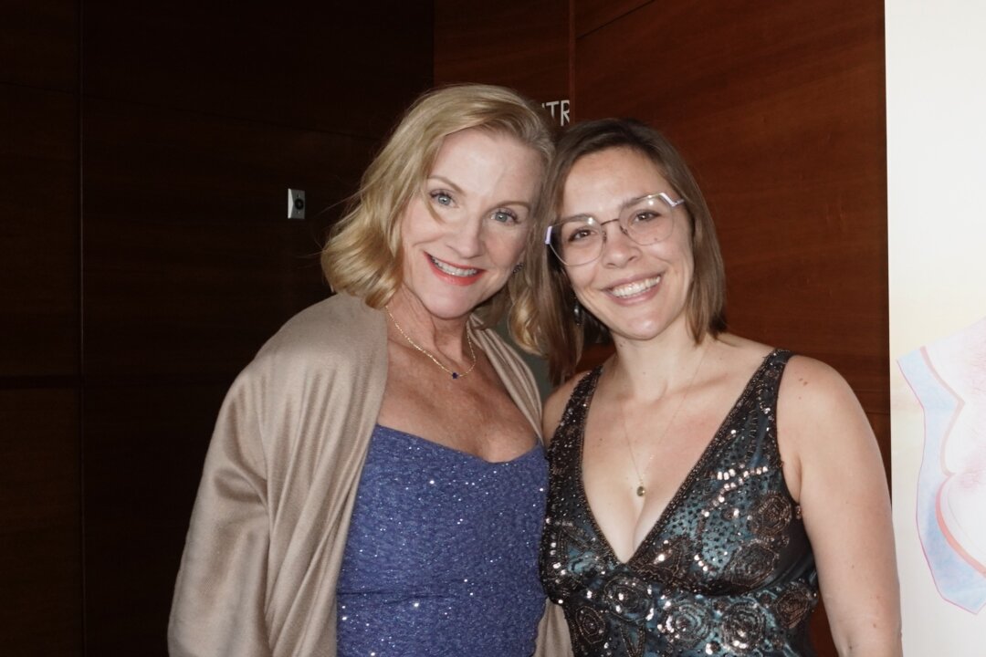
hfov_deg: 73.7
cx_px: 493
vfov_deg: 53.1
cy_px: 328
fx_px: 657
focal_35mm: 24
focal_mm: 16
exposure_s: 1/125
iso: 1000
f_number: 5
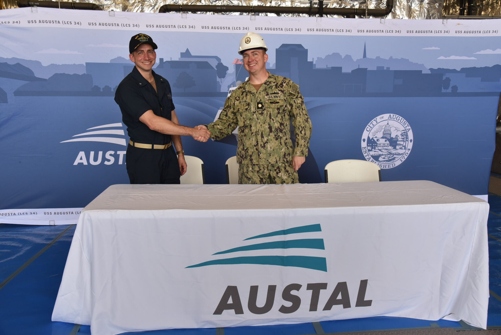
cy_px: 168
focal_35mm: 30
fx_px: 418
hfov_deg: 61.9
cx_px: 250
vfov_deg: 43.6
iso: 1600
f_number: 8
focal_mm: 30
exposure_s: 1/250
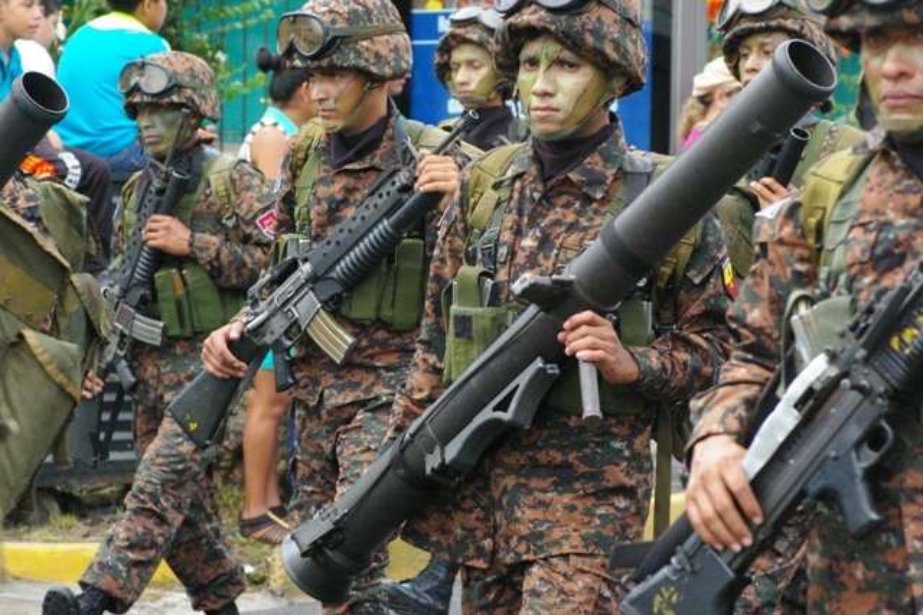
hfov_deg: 11.4
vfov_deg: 7.6
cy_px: 308
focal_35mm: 180
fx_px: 4612
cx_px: 462
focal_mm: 120
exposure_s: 1/500
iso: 1600
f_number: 9.5
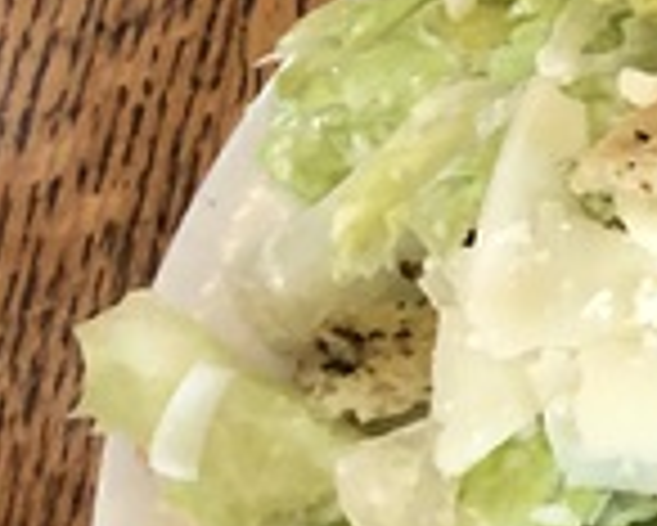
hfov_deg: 8.9
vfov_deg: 8.1
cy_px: 180
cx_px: 1660
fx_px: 3736
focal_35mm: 192
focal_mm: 4
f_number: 1.8
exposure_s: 1/15
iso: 64
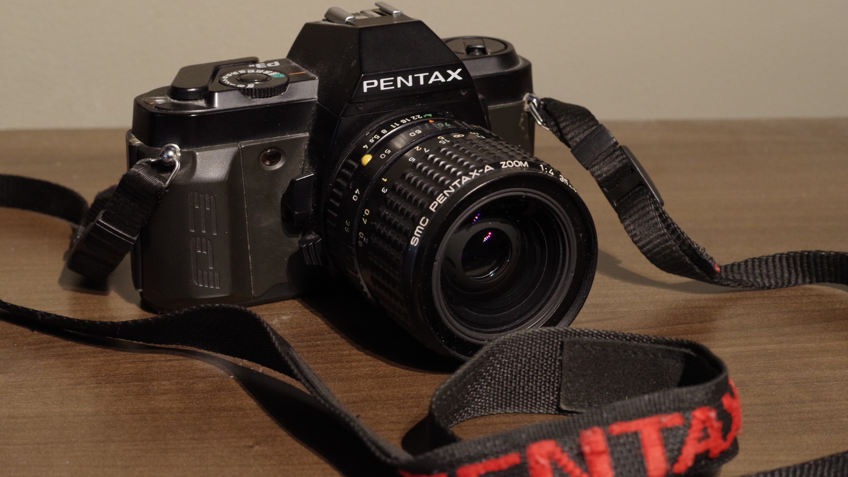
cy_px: 222
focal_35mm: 79
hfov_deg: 26.8
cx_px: 425
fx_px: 1776
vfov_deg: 15.3
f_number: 8
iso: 3200
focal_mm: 50
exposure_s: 1/25
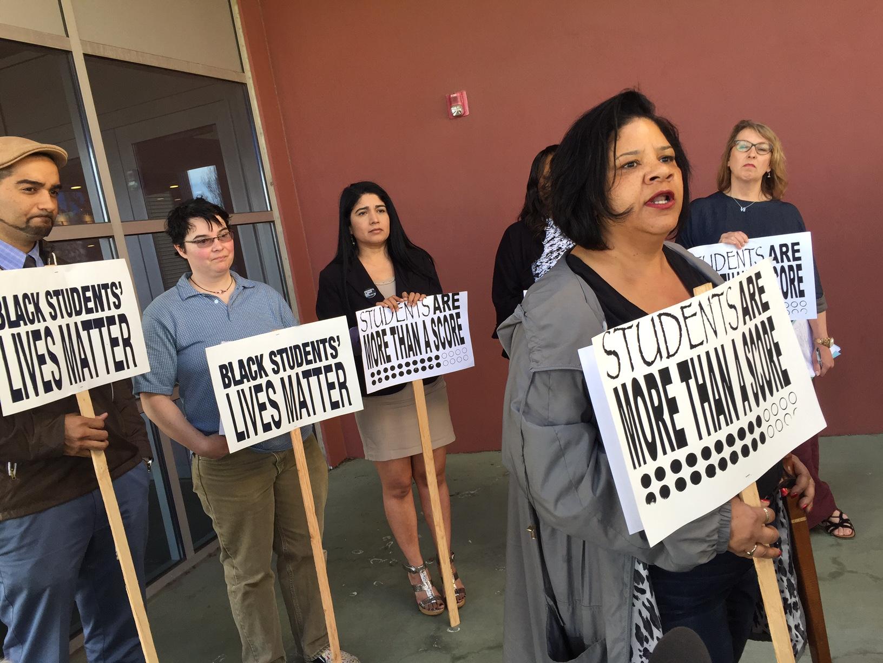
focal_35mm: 29
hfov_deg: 61.7
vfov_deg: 48.2
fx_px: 740
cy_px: 332
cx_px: 442
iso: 50
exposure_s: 1/120
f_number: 2.2
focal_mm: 4.15
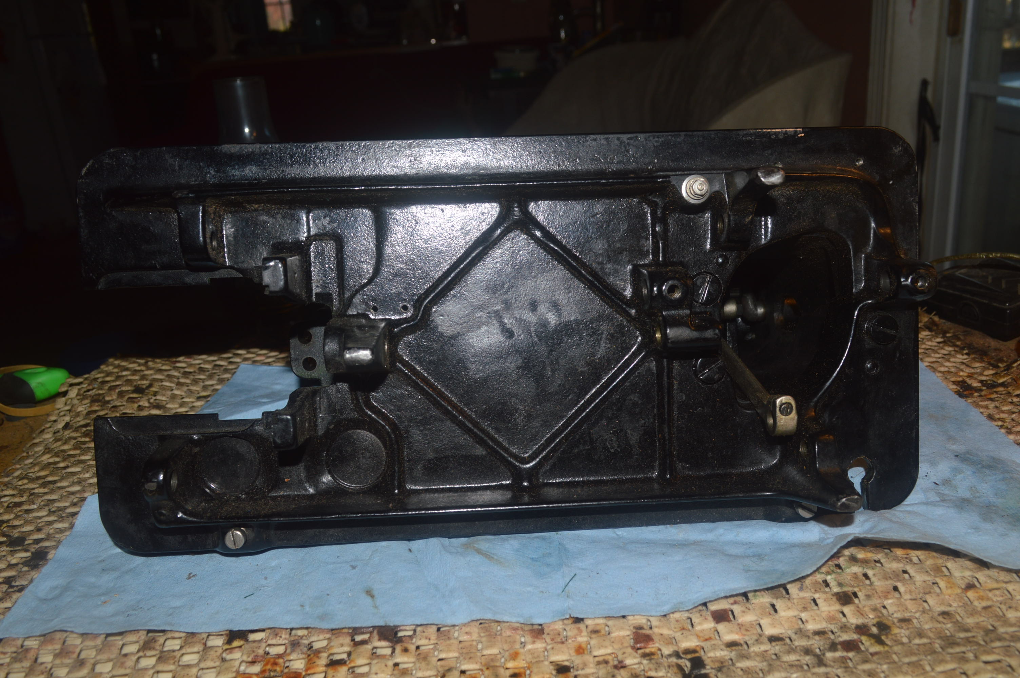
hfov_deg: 62.0
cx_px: 510
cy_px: 339
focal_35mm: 30
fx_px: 849
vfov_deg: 43.5
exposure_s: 1/60
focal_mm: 20
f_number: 8
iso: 100
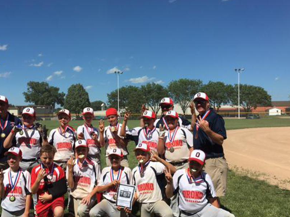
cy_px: 120
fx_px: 310
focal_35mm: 37
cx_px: 126
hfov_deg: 50.0
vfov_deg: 38.6
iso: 25
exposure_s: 1/2959
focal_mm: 4.15
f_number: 2.2
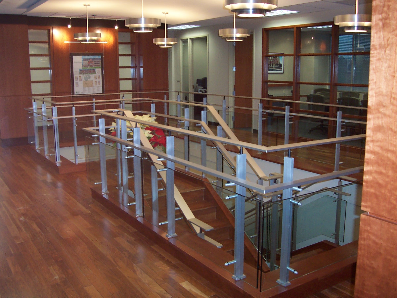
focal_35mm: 37
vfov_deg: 38.7
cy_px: 149
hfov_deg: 50.1
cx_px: 198
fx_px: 424
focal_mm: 5.6
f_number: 2.8
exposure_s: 1/60
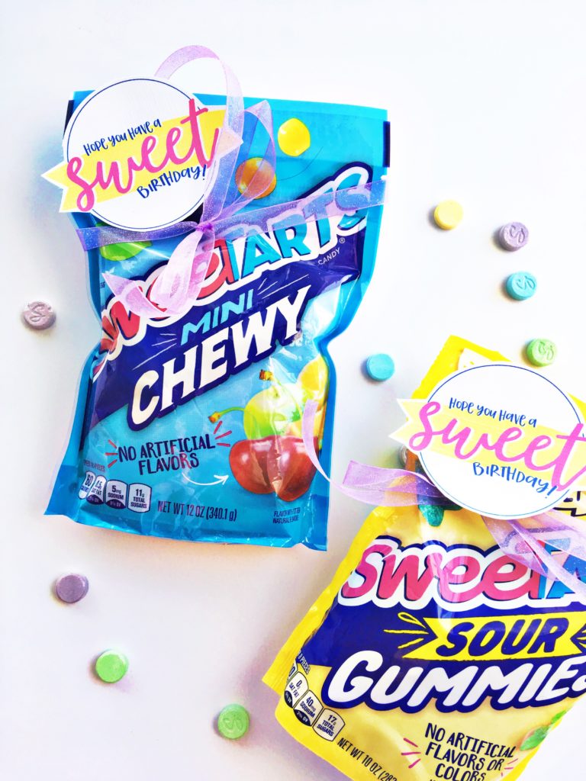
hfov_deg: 48.2
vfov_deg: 61.7
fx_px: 655
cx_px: 293
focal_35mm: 29
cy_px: 390
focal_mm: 4.15
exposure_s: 1/120
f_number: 2.2
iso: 40
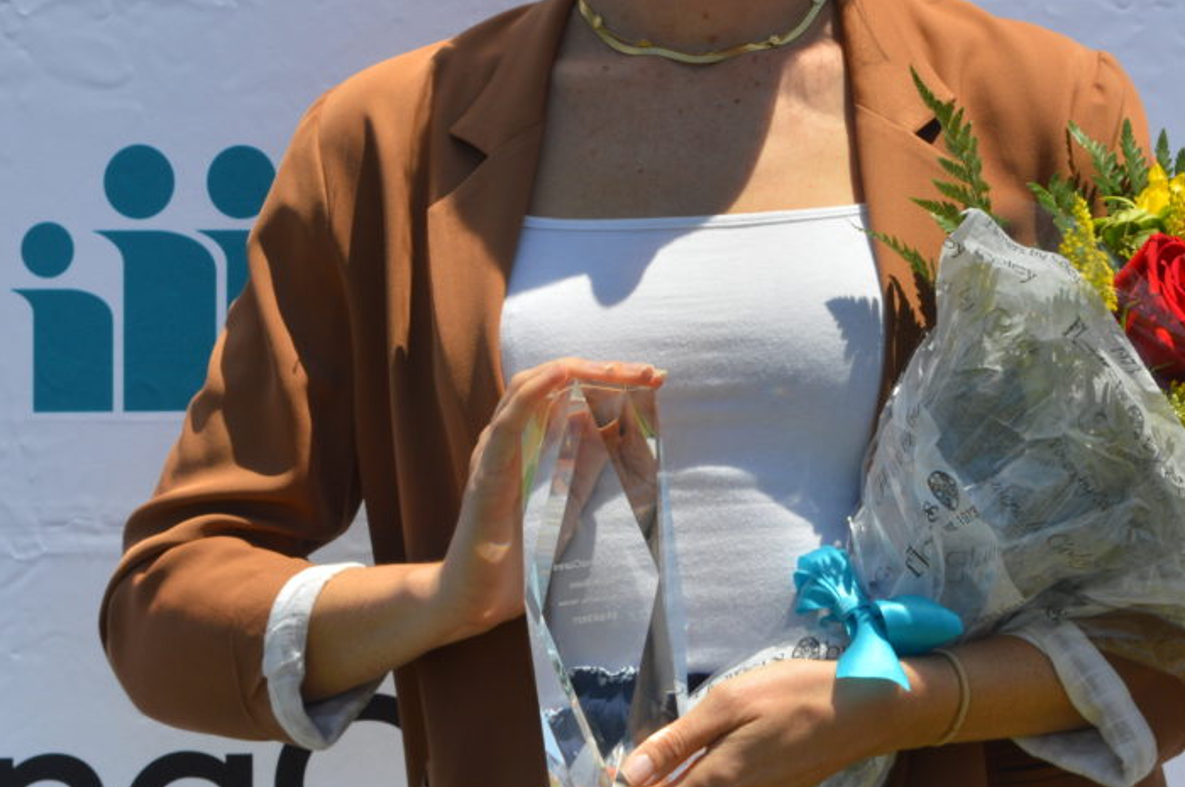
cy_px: 118
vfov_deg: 7.5
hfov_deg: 11.4
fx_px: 5954
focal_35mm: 181
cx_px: 620
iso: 100
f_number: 9
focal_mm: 55
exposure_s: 1/320
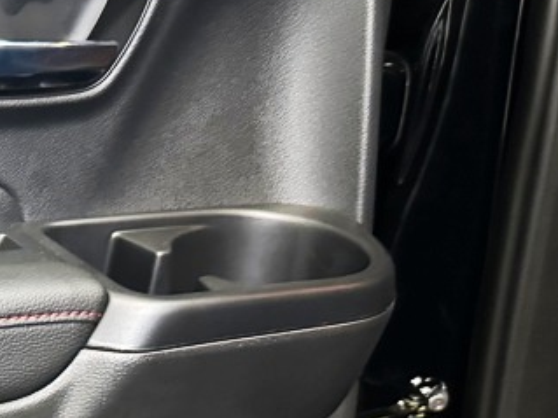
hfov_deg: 21.3
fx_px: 1241
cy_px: 394
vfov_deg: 18.7
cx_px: -283
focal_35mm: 77
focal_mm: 6.86
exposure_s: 1/30
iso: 800
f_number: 1.78
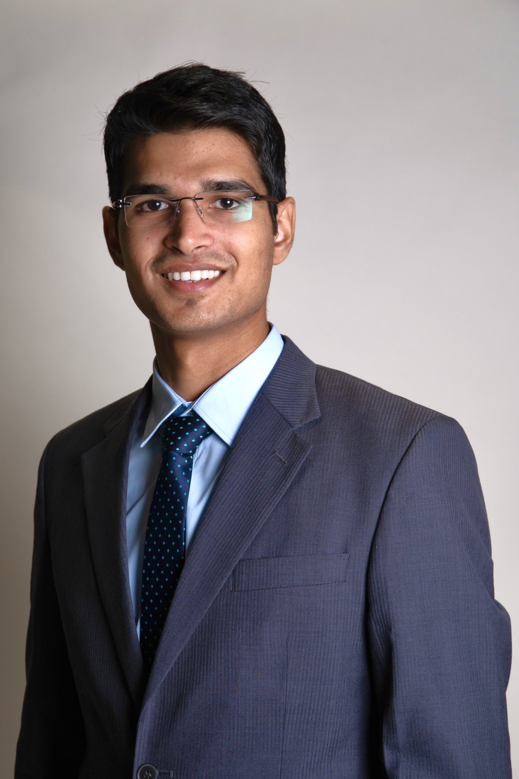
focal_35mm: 85
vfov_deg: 23.9
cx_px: 260
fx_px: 1838
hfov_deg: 16.1
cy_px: 390
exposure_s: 1/90
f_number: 8
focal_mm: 85
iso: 400
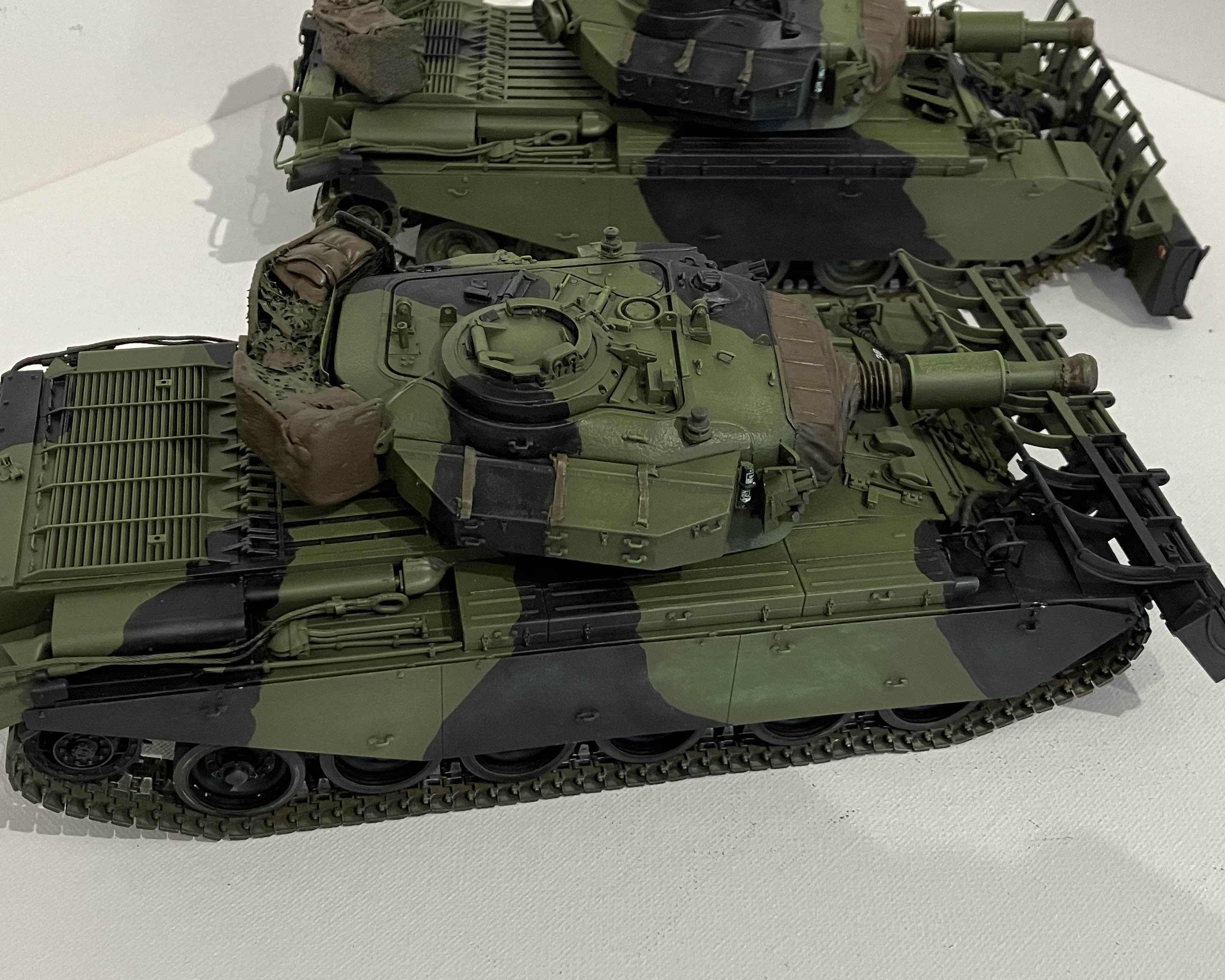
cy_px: 468
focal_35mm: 42
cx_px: 580
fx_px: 1523
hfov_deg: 43.8
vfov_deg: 35.7
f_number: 1.8
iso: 125
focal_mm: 3.99
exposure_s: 1/60
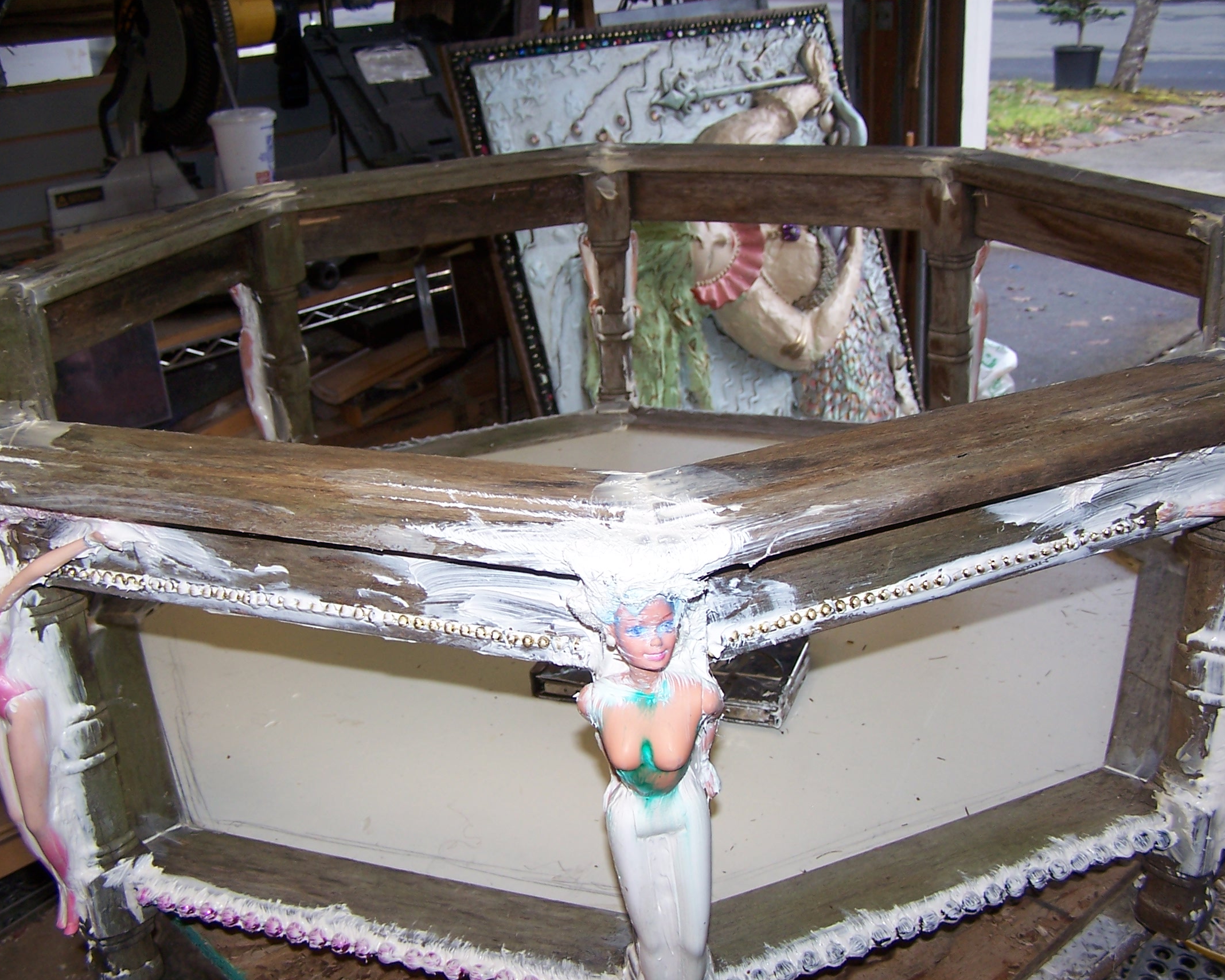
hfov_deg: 45.8
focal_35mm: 40
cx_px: 606
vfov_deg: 37.3
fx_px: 1450
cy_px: 494
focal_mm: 6.3
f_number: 2.8
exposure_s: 1/60
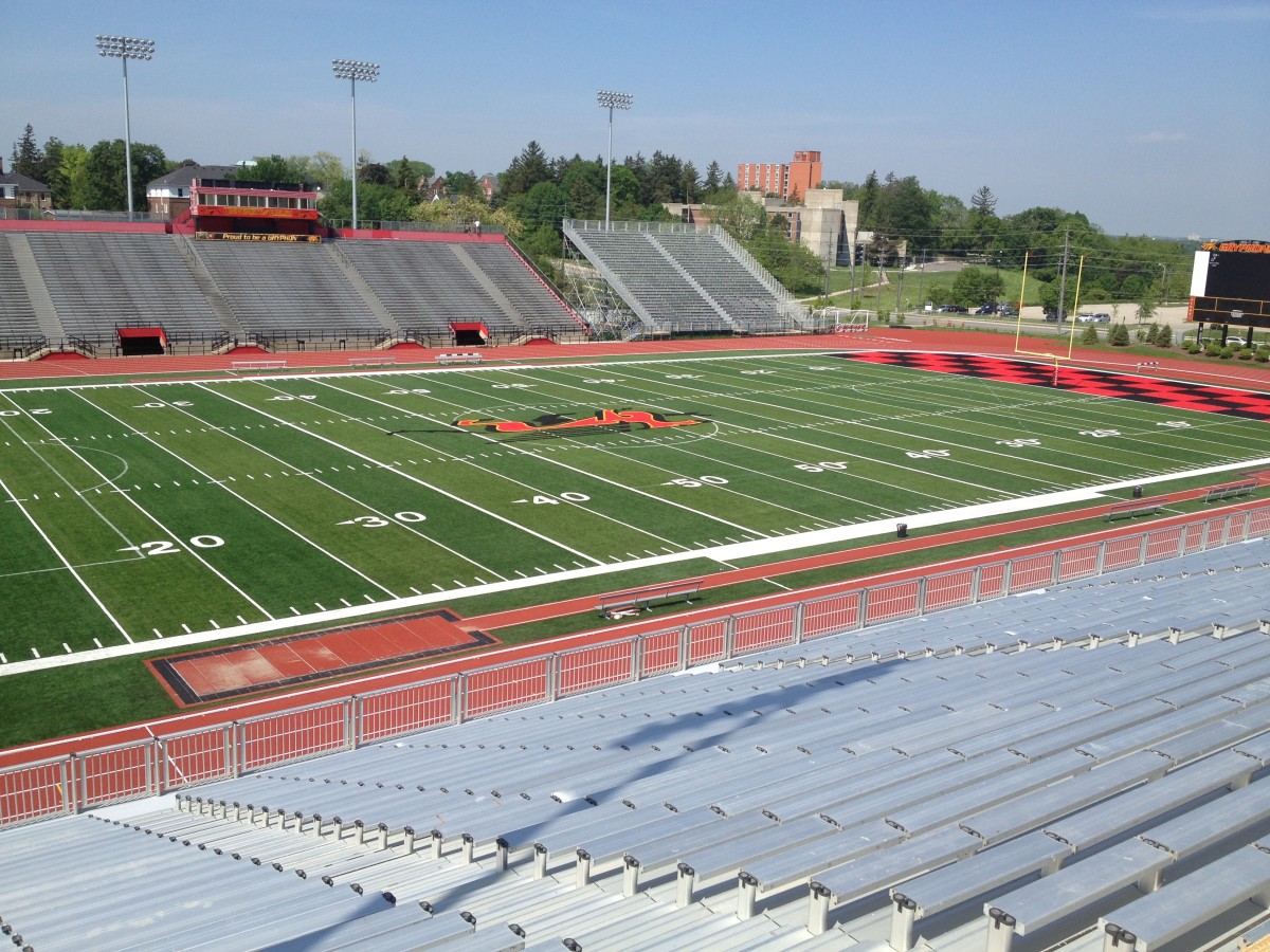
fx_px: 1284
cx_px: 635
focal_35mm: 35
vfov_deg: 40.7
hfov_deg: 52.6
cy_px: 476
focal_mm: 4.28
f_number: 2.4
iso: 50
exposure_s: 1/1623
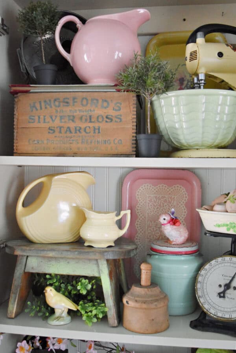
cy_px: 176
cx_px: 118
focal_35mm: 38
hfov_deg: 35.5
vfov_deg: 51.3
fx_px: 369
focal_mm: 25
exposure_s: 1/60
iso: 3600
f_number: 4
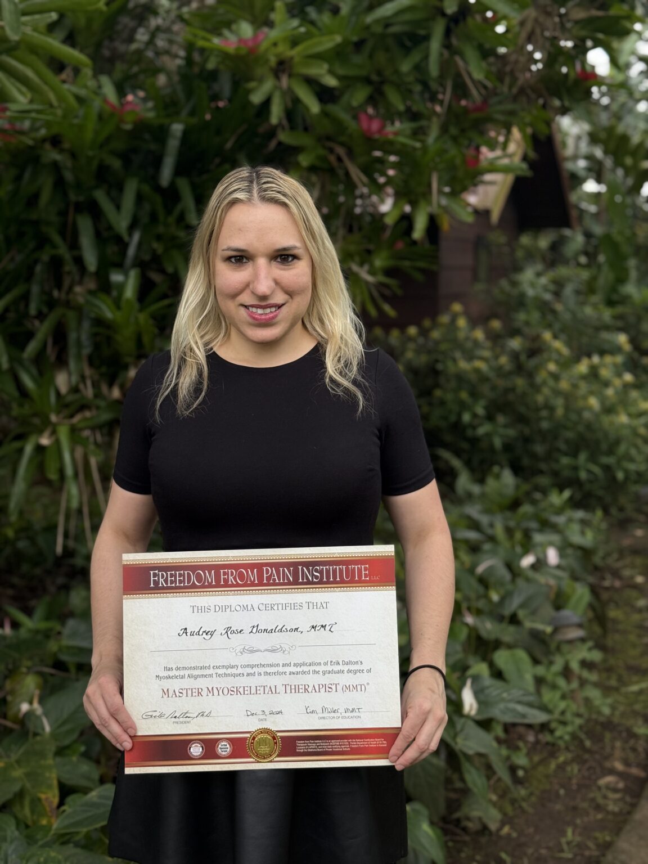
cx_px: 324
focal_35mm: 48
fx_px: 1198
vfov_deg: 39.7
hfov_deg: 30.3
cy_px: 432
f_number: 1.78
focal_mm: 6.76
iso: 64
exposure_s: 1/1149
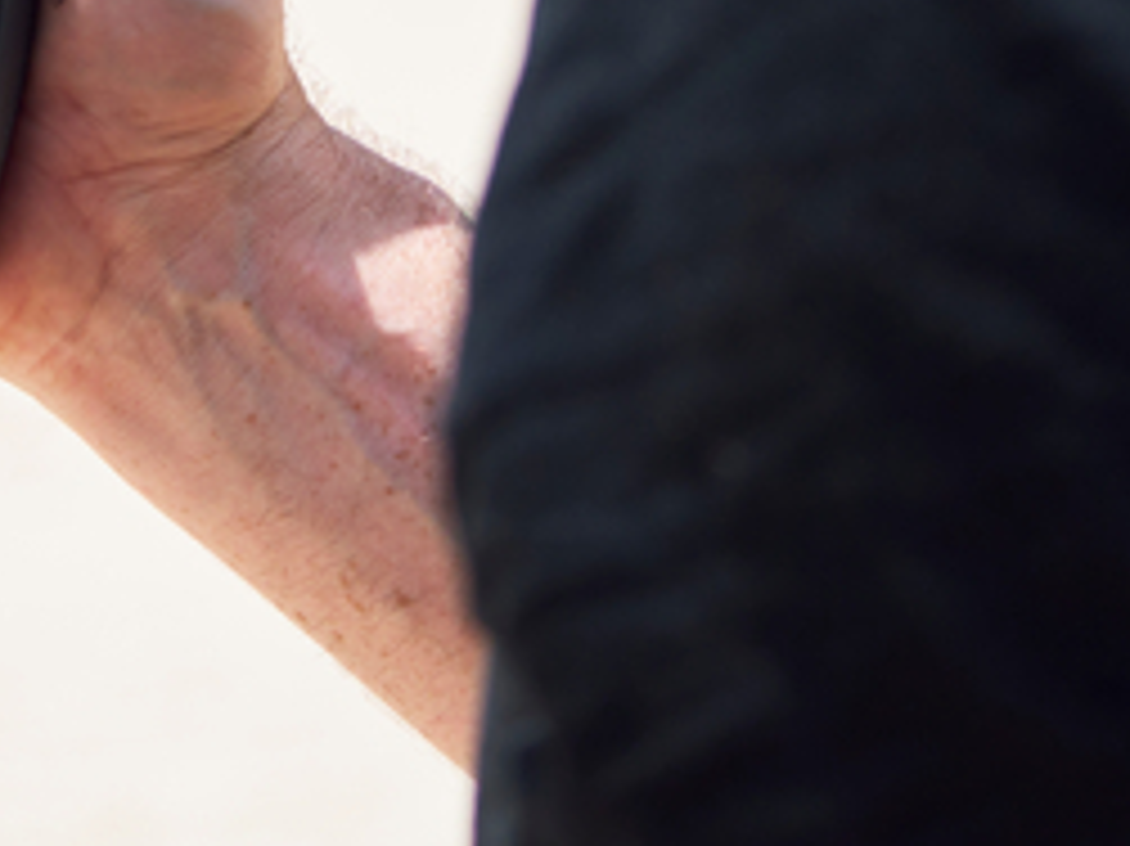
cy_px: -657
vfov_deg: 4.6
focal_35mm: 322
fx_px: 10506
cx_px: 329
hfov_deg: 6.2
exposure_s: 1/640
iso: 100
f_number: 4
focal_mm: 70
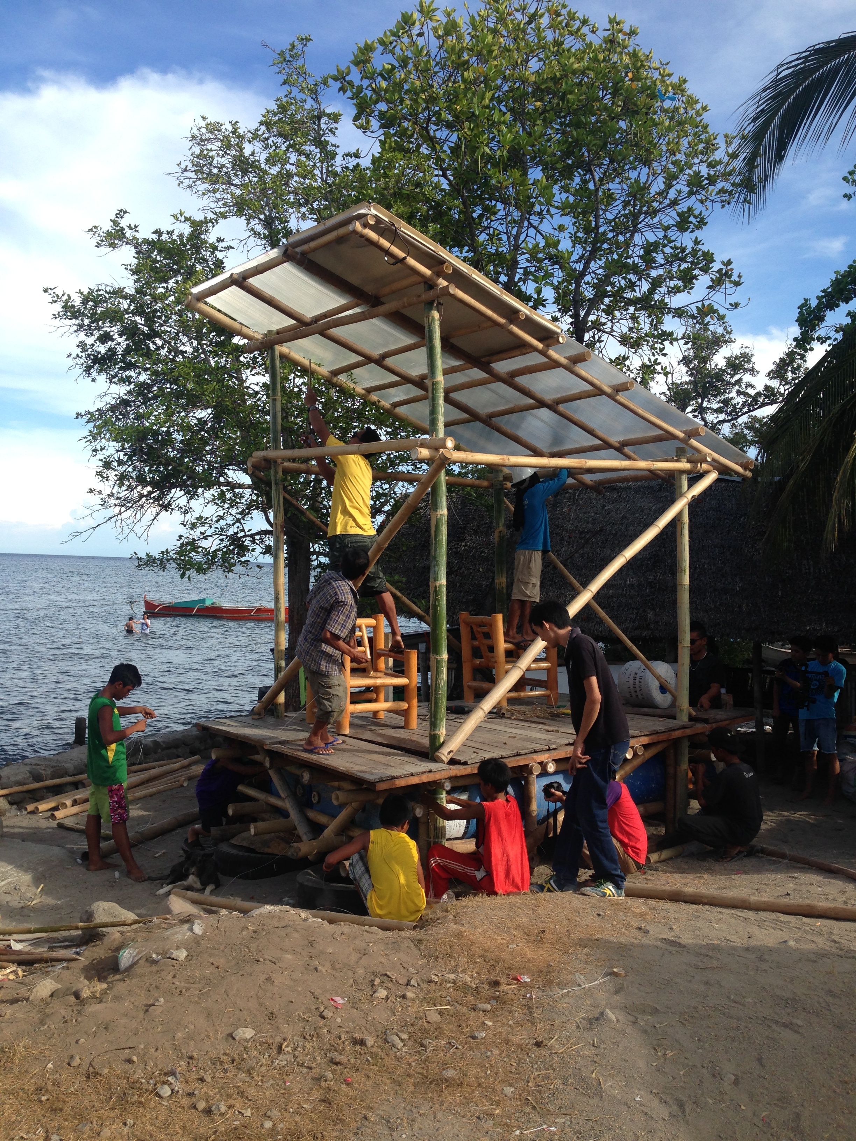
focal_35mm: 33
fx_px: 1088
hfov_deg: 42.9
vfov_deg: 55.4
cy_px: 570
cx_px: 428
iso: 50
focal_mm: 4.12
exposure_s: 1/821
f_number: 2.4
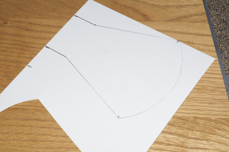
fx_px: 476
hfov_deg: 27.0
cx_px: 114
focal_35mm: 75
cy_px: 76
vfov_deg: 18.1
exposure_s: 1/200
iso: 100
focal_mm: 50
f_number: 16
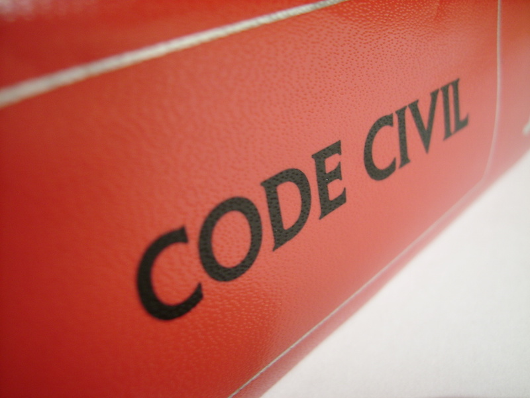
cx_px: 265
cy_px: 199
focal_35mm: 35
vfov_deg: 40.7
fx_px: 536
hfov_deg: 52.6
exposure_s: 1/12
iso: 100
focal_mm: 6
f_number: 2.8
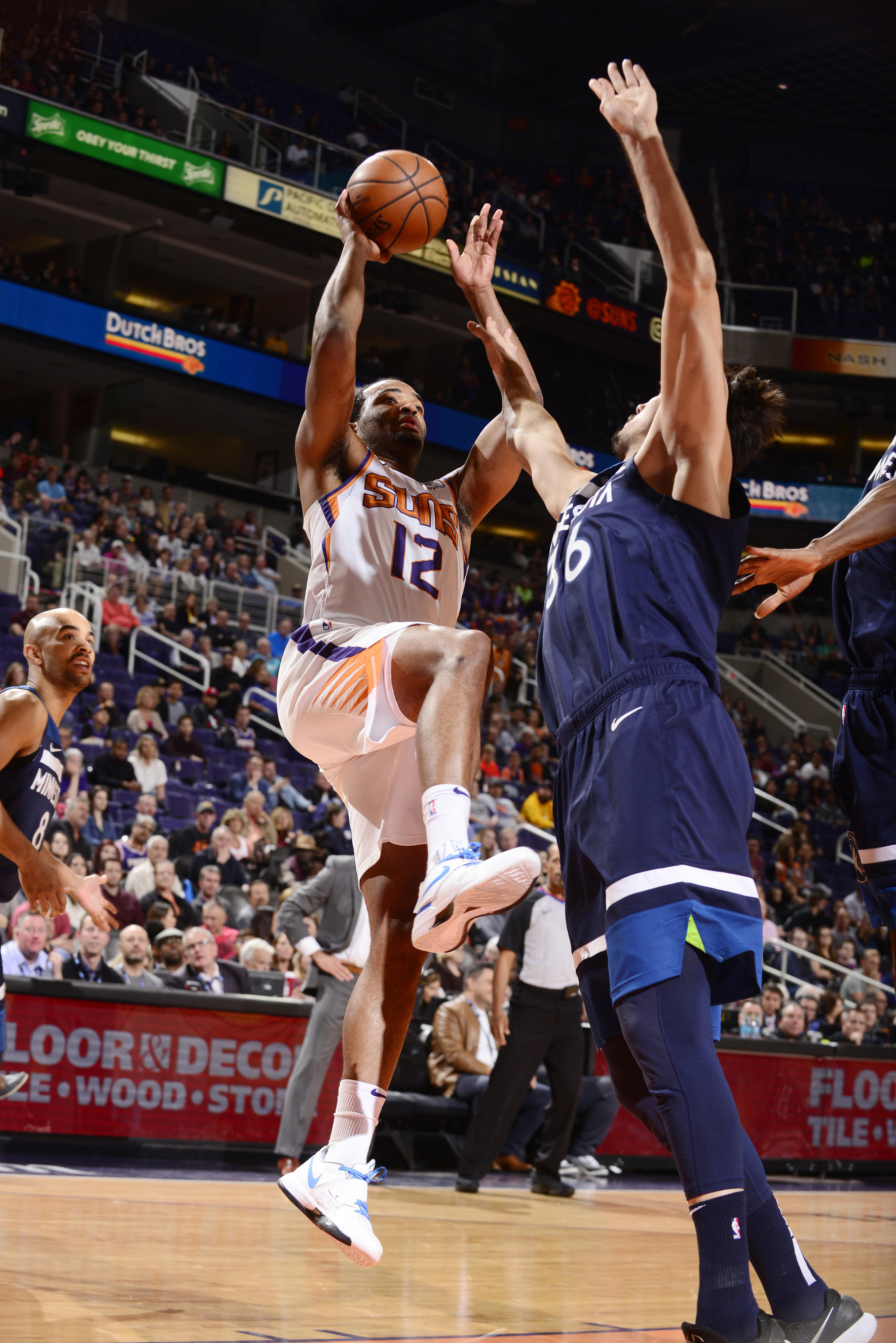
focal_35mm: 70
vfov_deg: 28.8
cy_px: 672
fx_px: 2612
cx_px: 448
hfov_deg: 19.5
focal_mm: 70
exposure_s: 1/250
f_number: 5.6
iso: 250
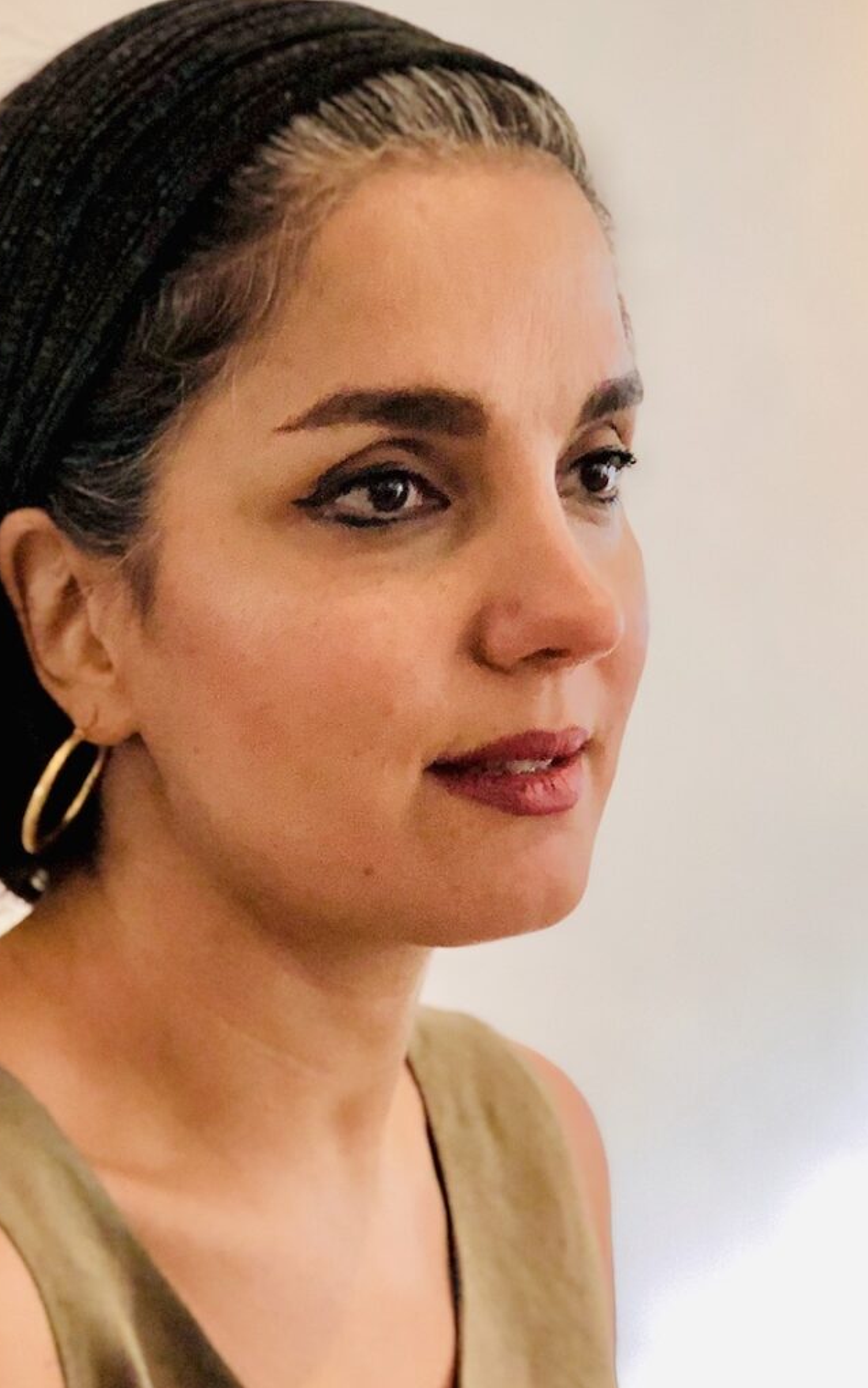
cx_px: 415
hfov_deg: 15.7
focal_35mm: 83
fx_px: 3140
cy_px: 887
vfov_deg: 24.8
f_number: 2.4
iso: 100
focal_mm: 6
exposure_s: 1/40
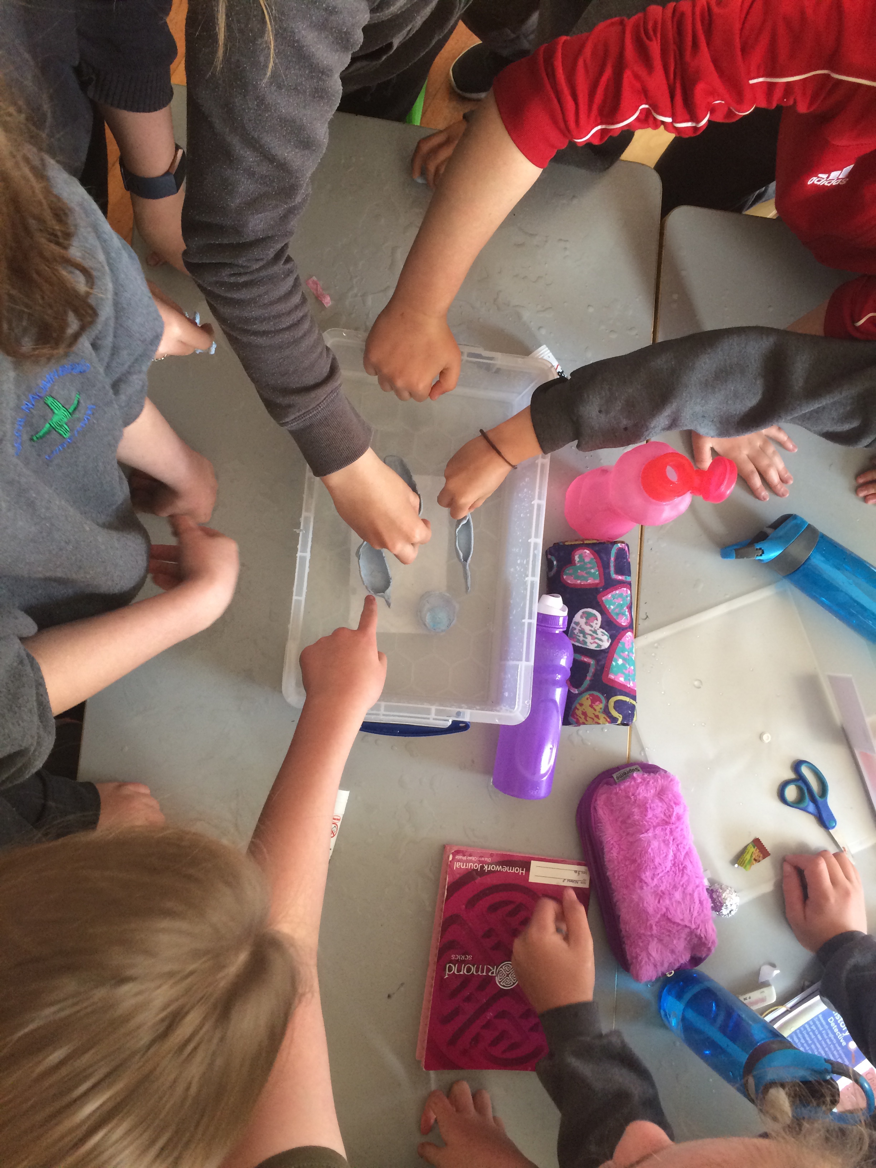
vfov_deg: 61.7
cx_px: 438
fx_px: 979
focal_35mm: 29
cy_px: 584
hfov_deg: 48.2
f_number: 2.2
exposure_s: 1/33
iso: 64
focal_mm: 4.15
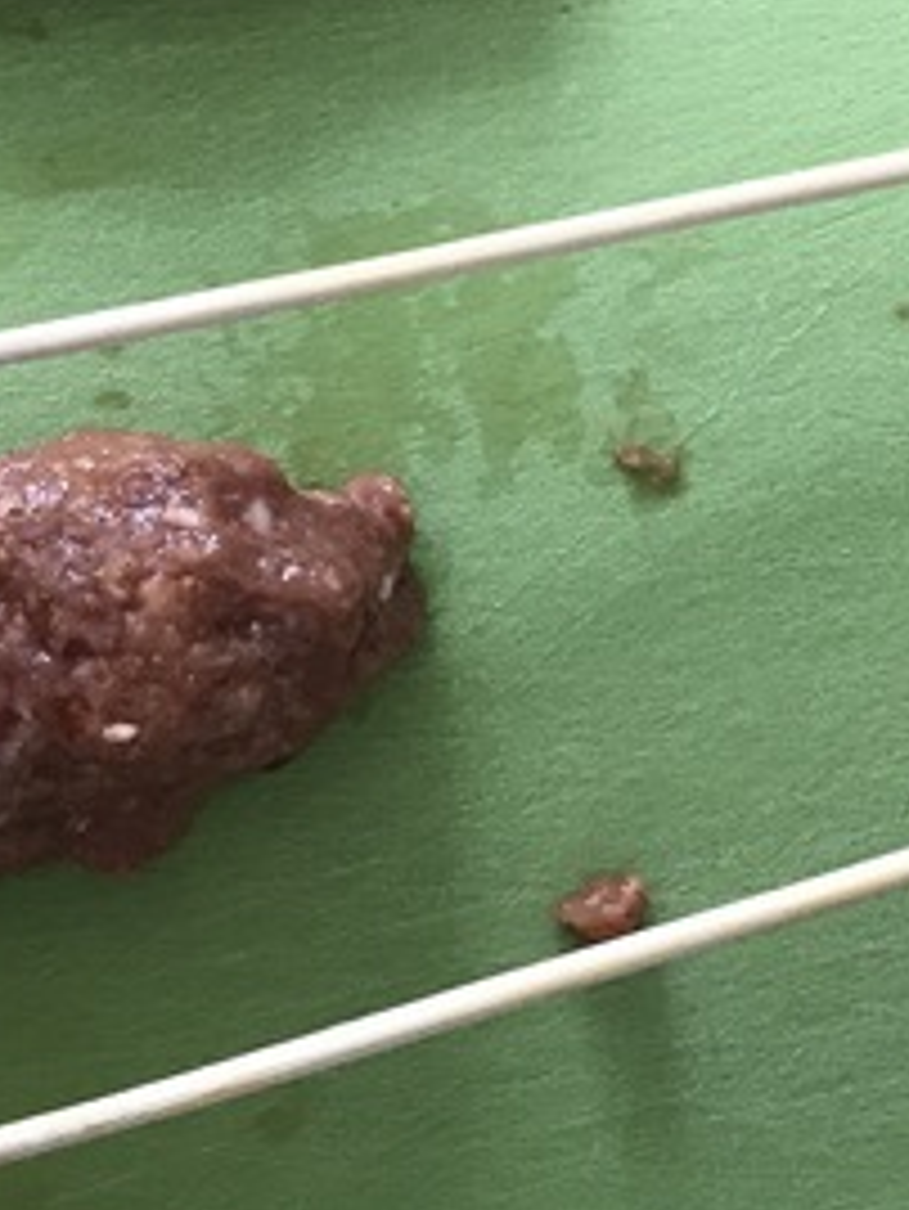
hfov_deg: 14.2
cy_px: 207
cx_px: 558
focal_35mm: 104
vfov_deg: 18.7
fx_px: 3638
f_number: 1.8
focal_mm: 3.99
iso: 40
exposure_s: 1/25
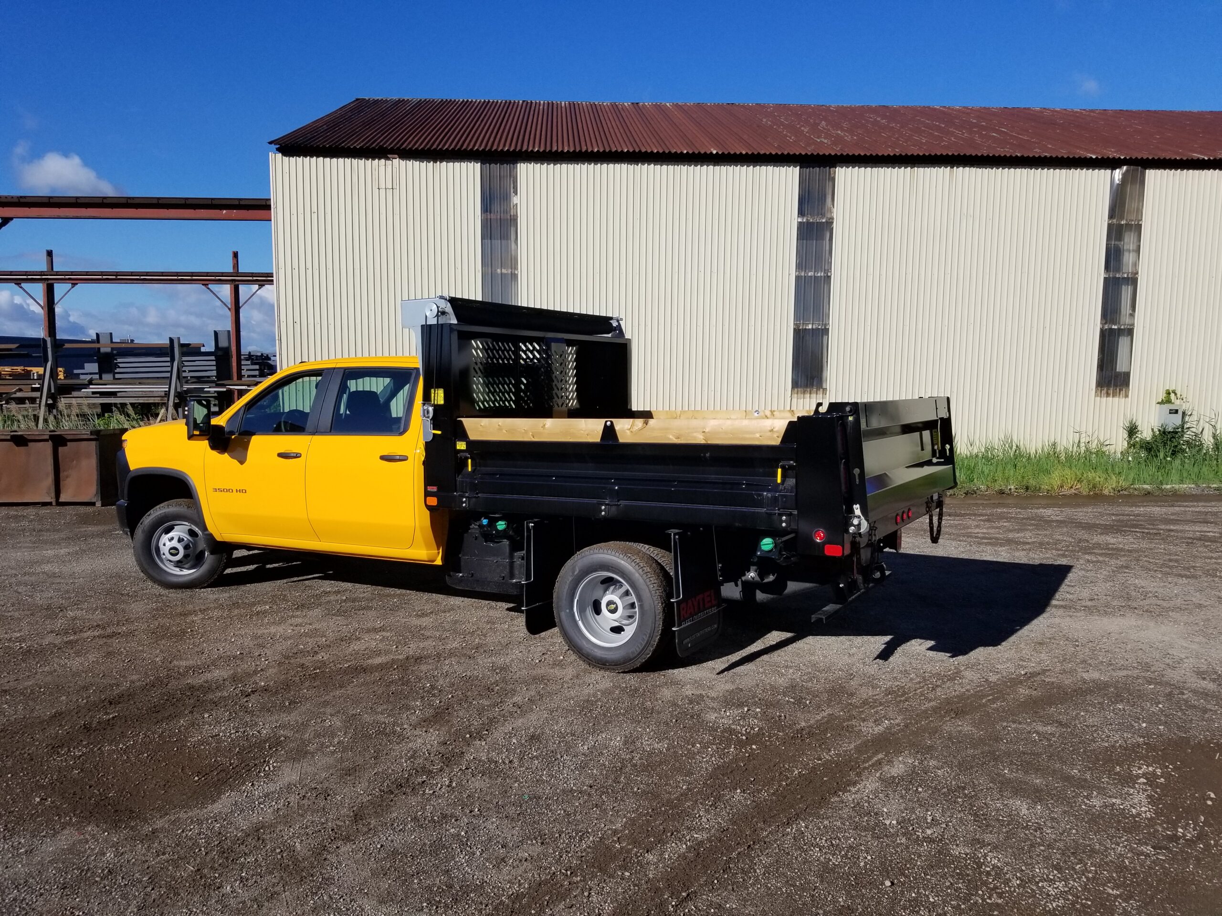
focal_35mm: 26
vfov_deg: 53.1
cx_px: 611
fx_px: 918
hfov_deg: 67.3
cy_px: 458
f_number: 1.7
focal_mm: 4.25
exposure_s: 1/3720
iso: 50
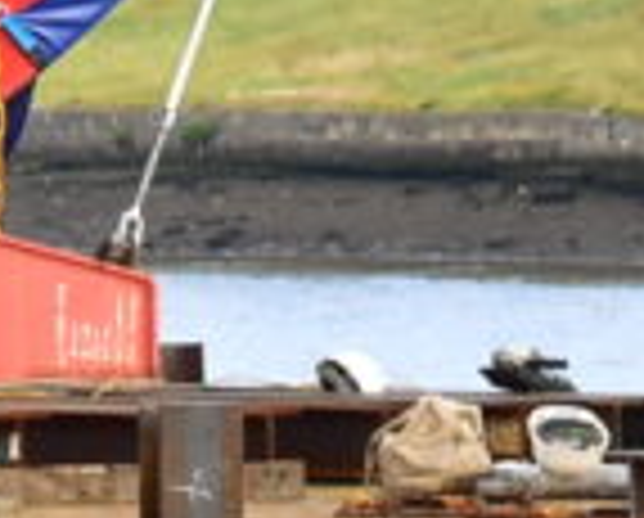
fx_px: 9717
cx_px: -358
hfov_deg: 3.8
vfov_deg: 3.0
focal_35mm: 509
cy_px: -1013
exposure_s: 1/1250
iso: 900
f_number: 5
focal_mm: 45
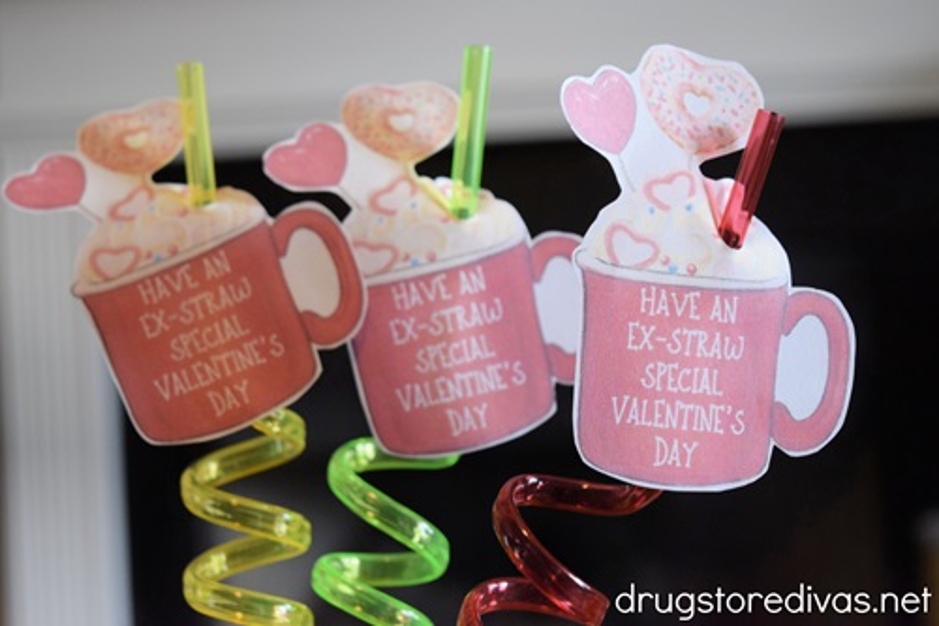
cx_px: 470
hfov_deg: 29.3
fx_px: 1799
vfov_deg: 19.7
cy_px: 313
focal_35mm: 69
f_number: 5
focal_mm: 46
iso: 1400
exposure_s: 1/60
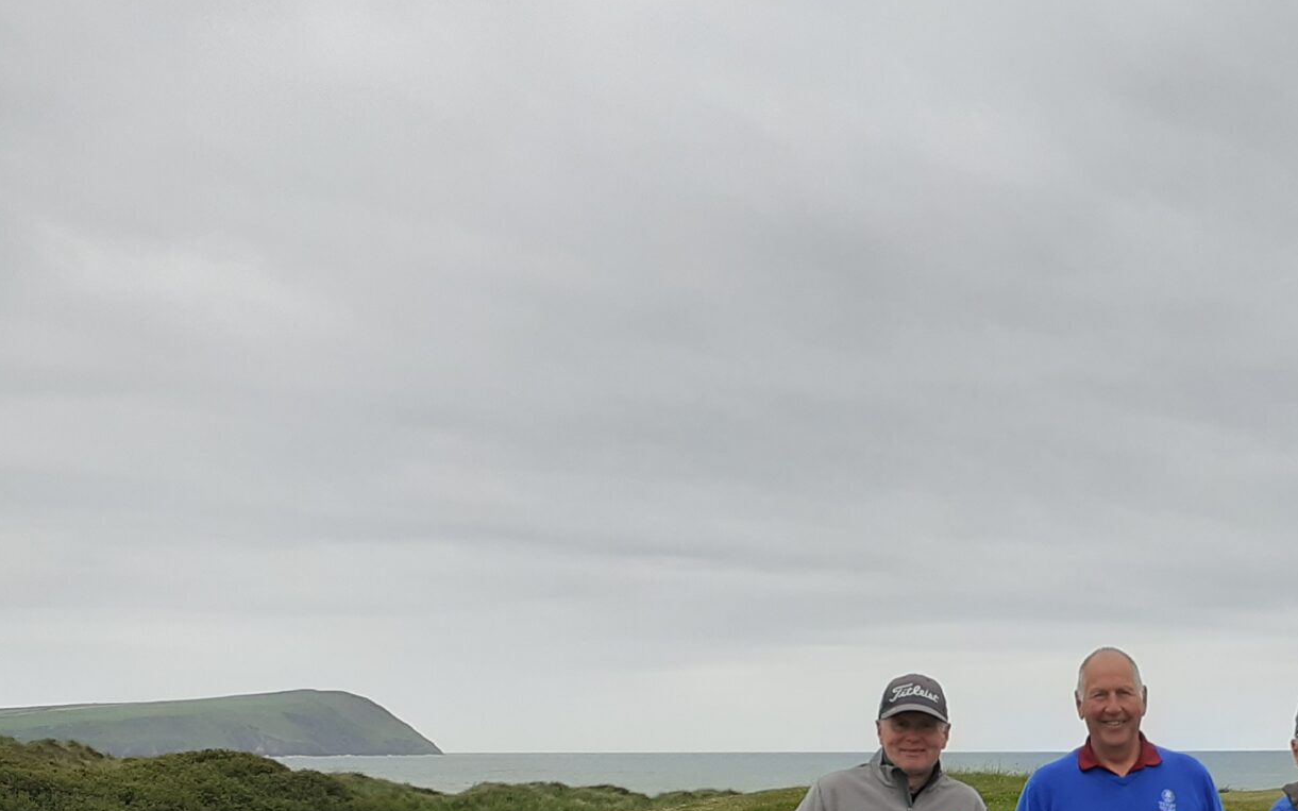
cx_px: 1050
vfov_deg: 20.7
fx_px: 2122
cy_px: 874
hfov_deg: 33.0
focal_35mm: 60
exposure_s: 1/1325
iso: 40
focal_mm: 3.6
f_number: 1.9
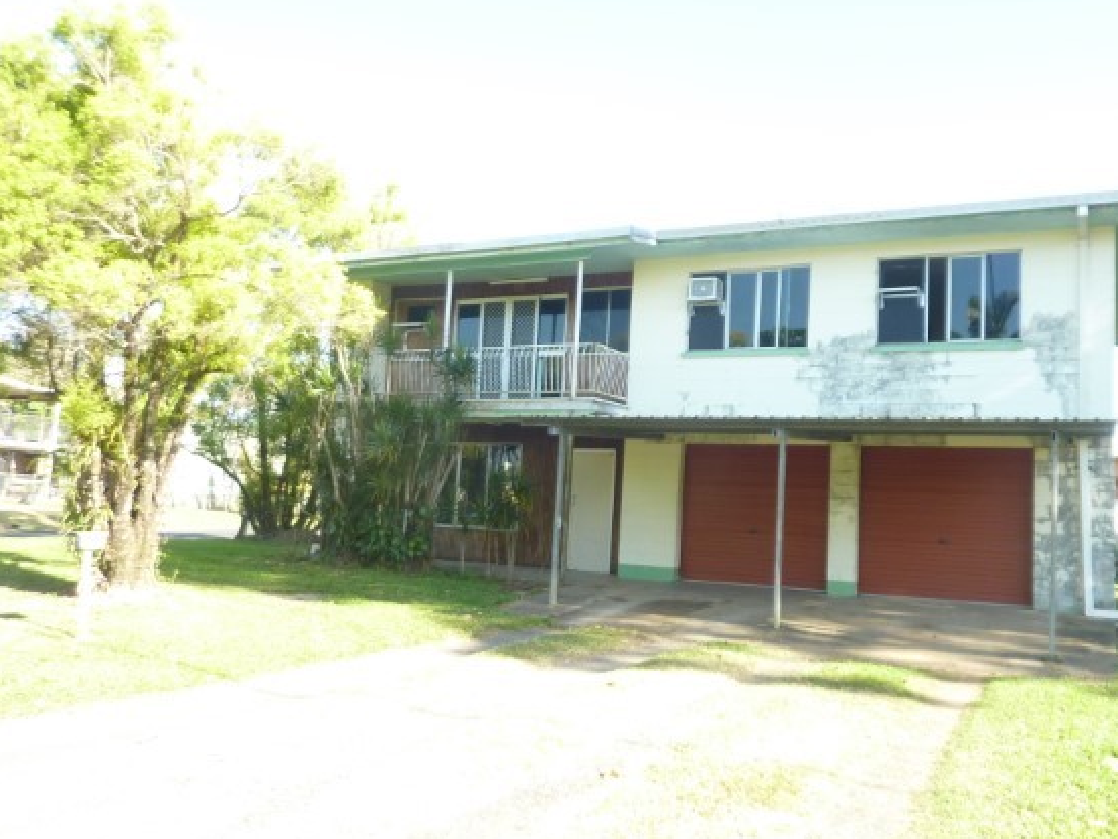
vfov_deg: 48.2
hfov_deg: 61.5
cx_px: 628
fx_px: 937
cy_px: 428
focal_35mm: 29
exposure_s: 1/100
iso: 80
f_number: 3.3
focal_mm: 4.1
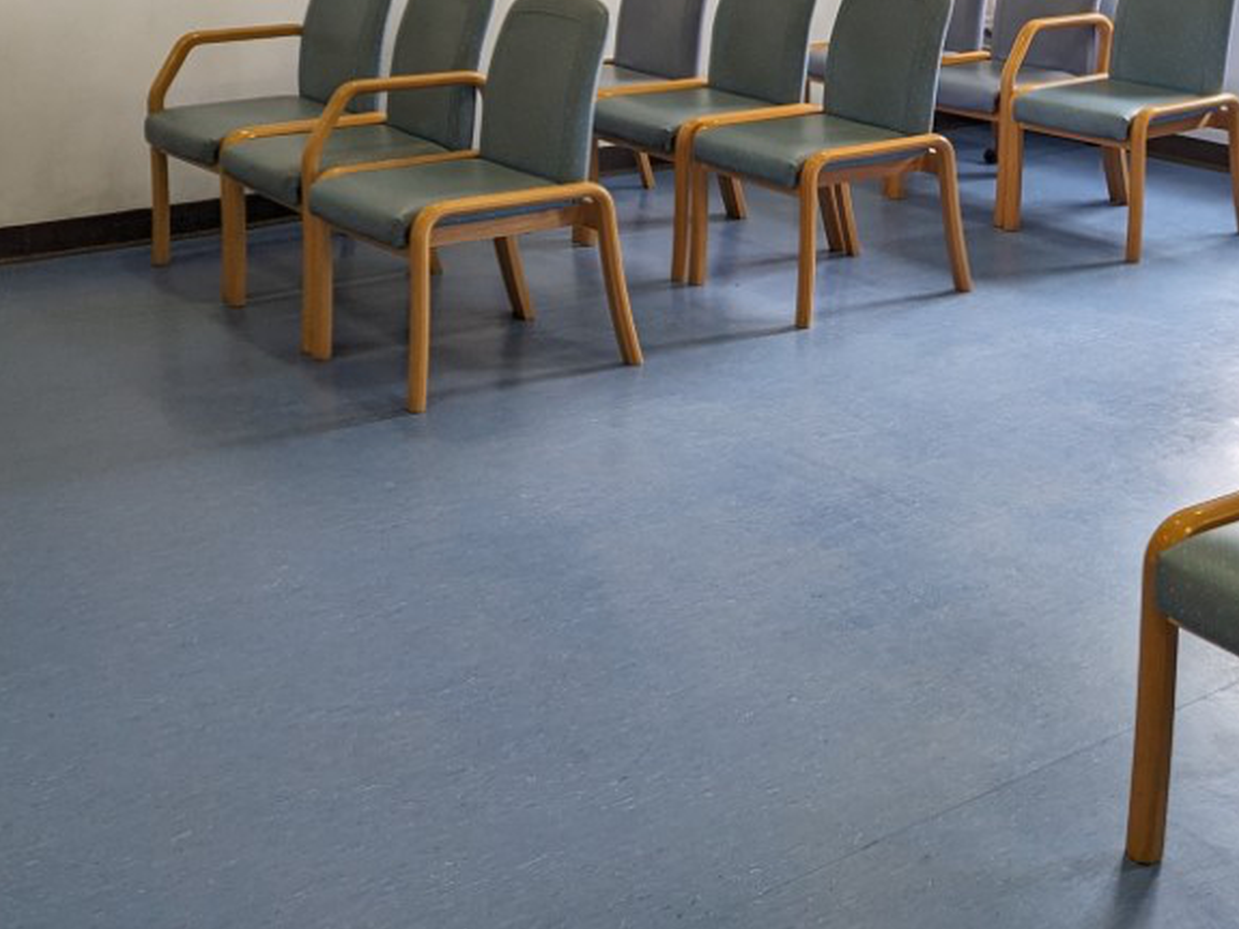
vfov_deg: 28.1
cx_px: 1028
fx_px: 1790
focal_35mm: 50
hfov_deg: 36.6
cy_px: 108
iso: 48
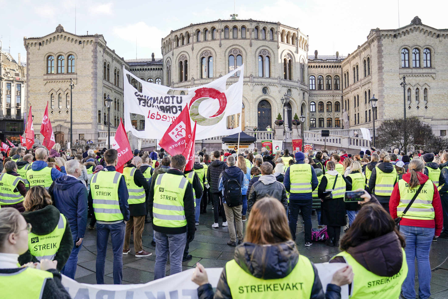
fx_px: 361
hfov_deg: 63.6
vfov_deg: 45.0
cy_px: 147
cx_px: 217
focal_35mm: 29
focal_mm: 24
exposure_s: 1/250
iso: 100
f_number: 2.8
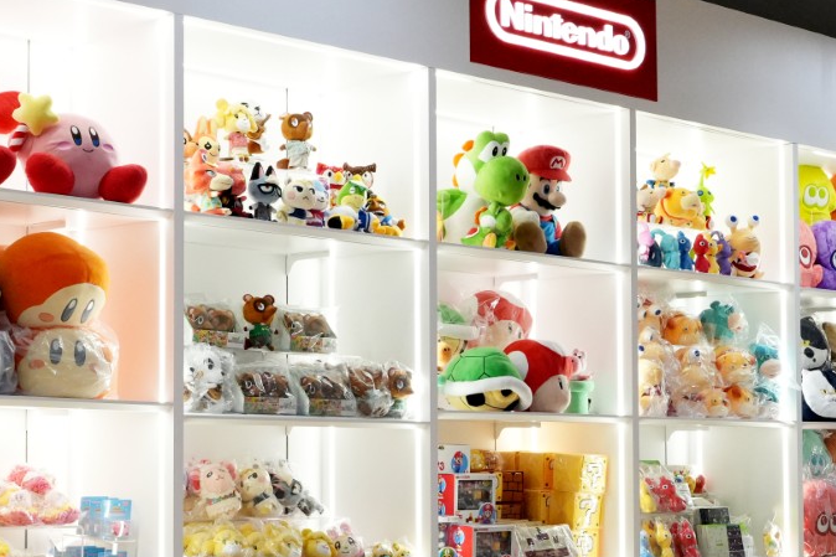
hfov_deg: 26.1
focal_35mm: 77
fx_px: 1786
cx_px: 589
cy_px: 383
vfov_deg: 17.7
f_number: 8
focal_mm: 27
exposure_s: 1/250
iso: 2500
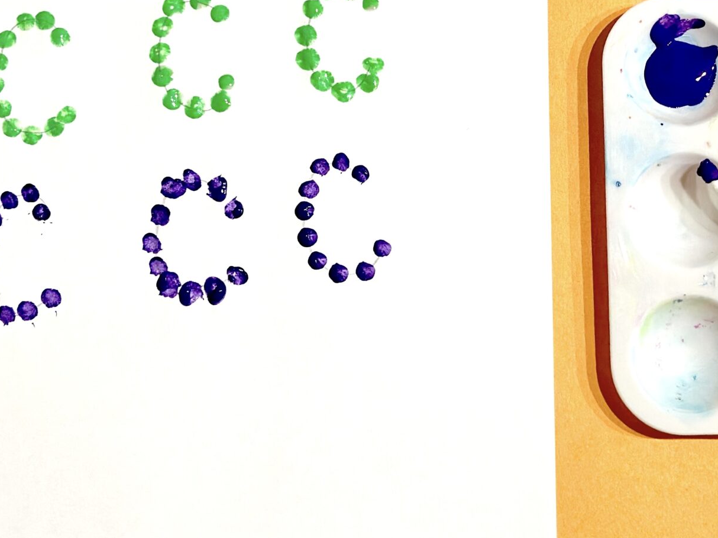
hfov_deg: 24.1
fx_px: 1680
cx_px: 448
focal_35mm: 81
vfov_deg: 18.1
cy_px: 144
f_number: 1.78
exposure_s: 1/40
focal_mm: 6.86
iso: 320
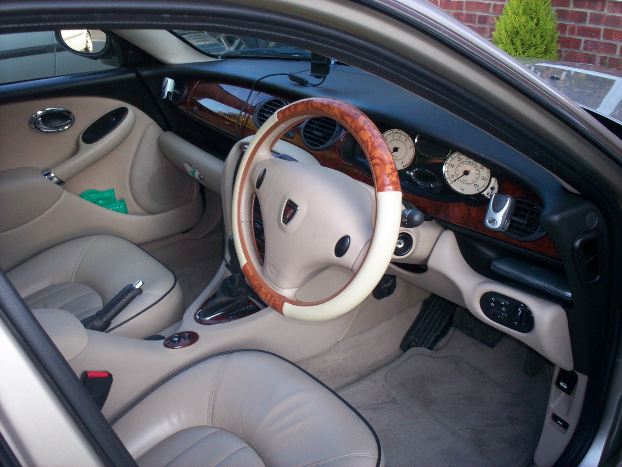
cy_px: 234
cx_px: 311
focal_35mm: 36
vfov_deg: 39.7
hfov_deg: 51.4
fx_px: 647
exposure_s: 1/60
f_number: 4.5
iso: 140
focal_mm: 6
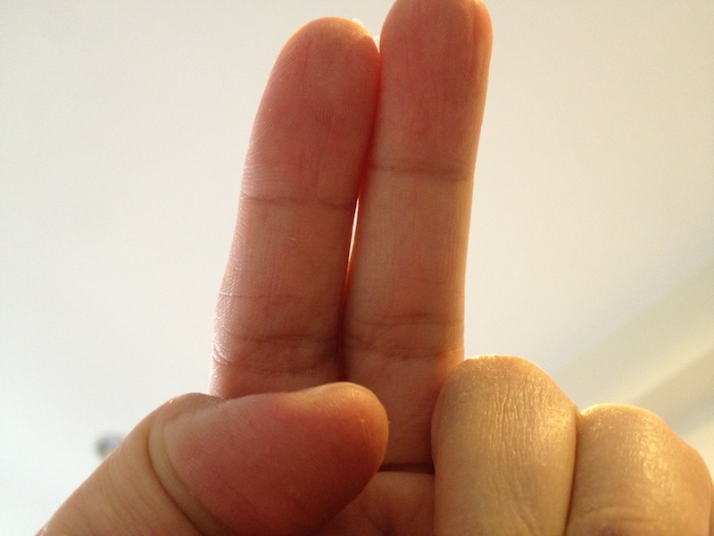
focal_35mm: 35
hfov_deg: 52.6
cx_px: 357
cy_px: 268
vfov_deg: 40.7
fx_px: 722
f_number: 2.4
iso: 250
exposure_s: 1/20
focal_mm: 4.28
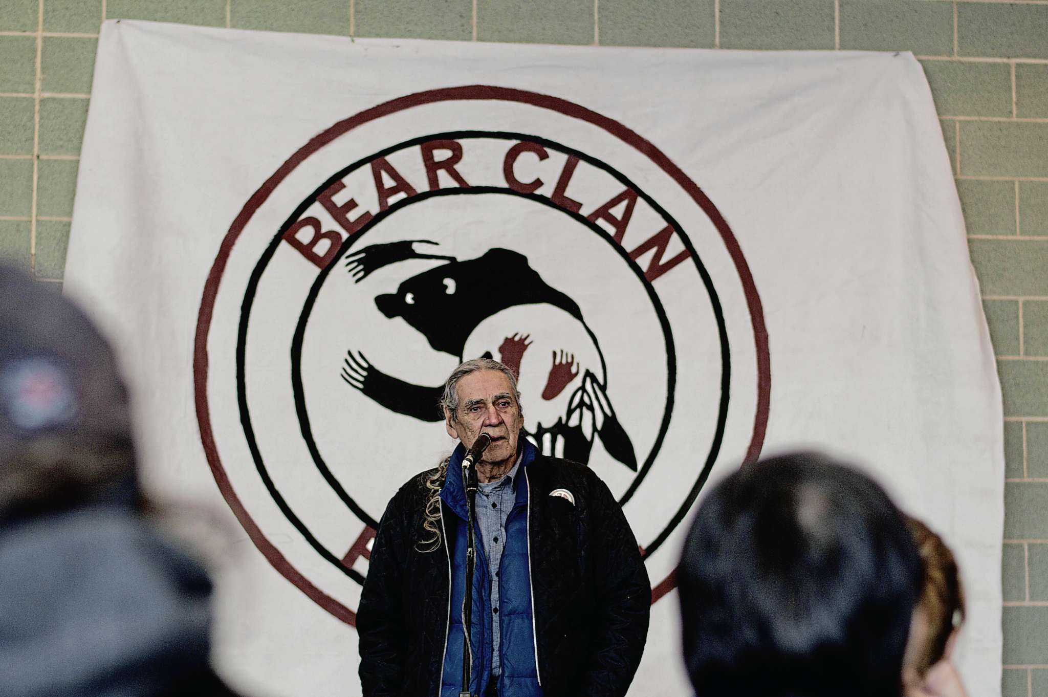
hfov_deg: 27.0
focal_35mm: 75
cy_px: 348
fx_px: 2182
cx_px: 524
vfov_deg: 18.2
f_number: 2.2
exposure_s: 1/125
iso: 400
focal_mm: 50
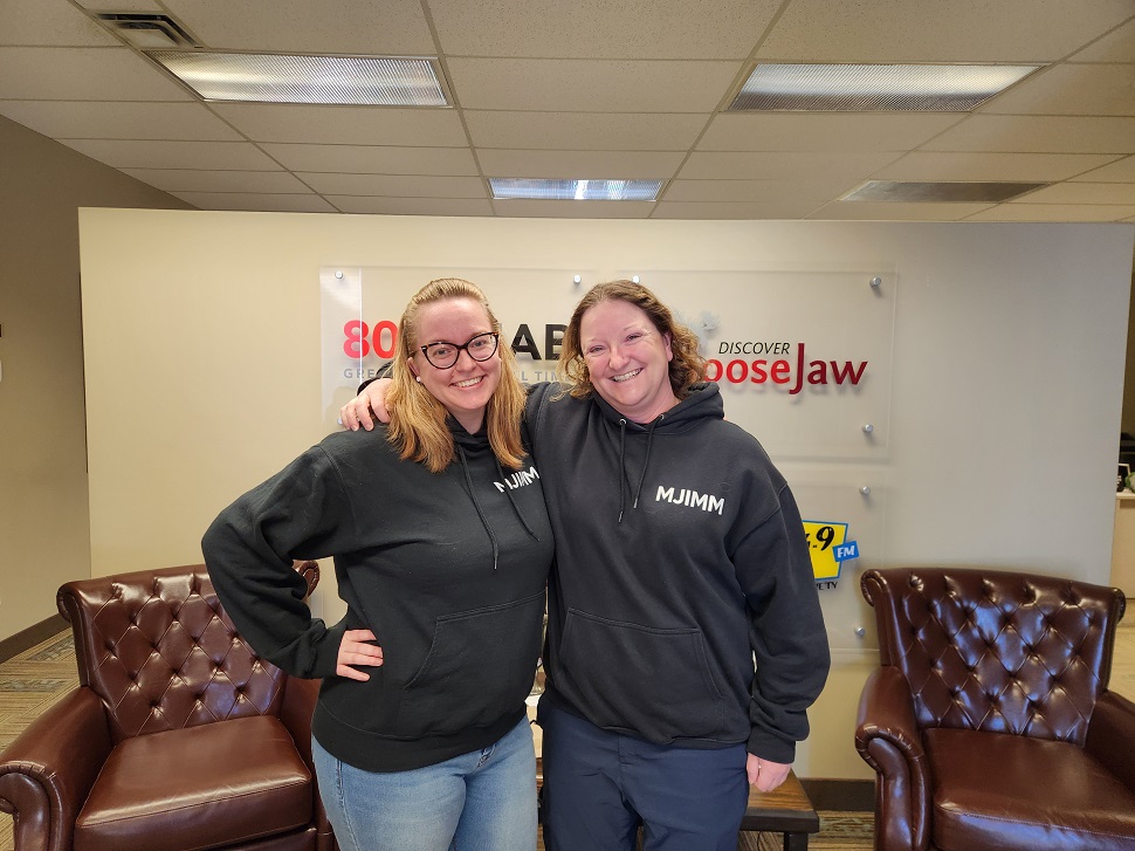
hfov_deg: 73.9
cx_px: 568
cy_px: 426
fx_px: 754
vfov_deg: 58.9
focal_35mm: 23
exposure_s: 1/120
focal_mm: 5.4
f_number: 1.8
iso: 160
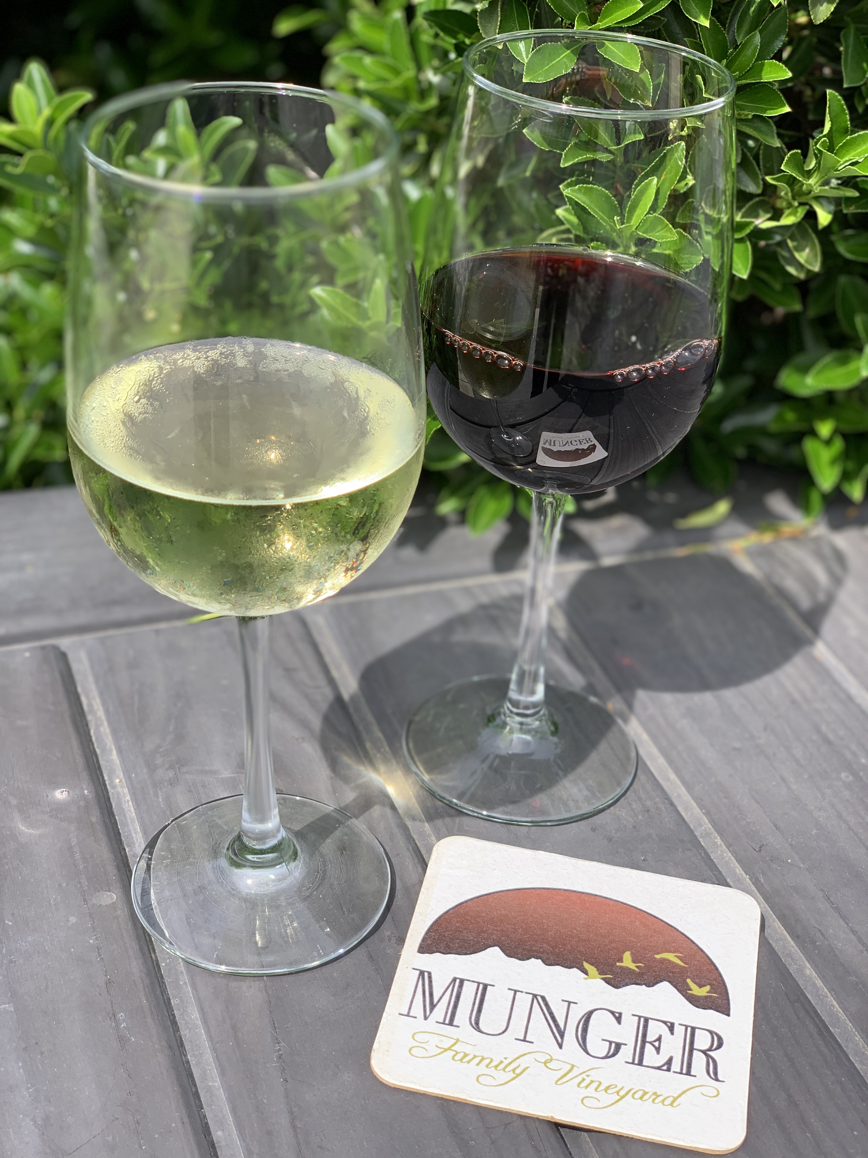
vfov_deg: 36.8
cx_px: 434
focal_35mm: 52
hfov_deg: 28.0
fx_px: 1739
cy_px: 579
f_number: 2.4
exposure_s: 1/489
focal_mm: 6
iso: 16
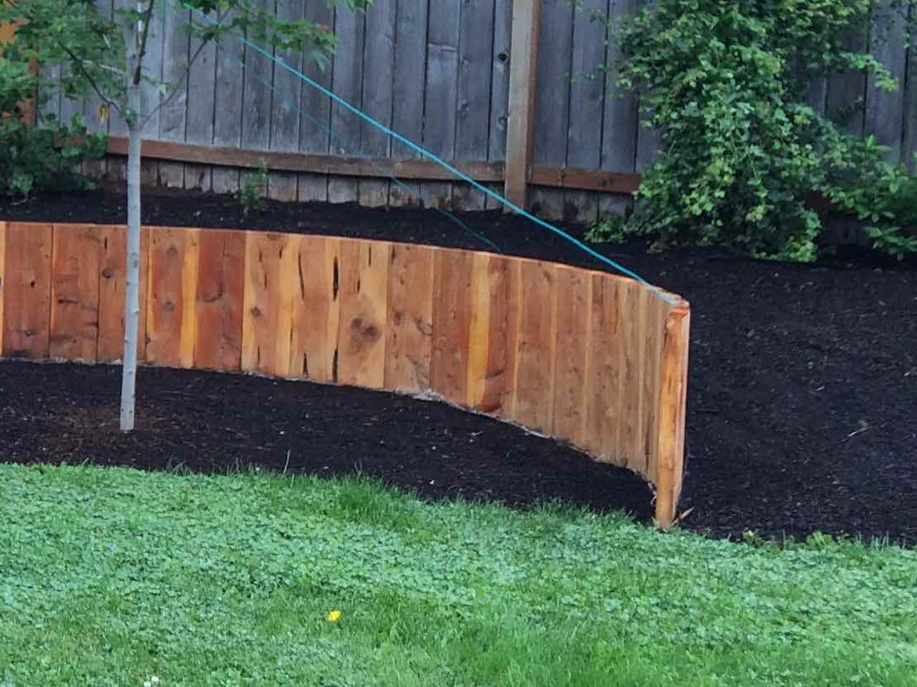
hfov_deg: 20.3
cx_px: -362
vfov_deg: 17.1
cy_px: 199
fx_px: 2277
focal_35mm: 86
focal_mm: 4.15
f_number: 2.2
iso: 32
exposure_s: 1/130
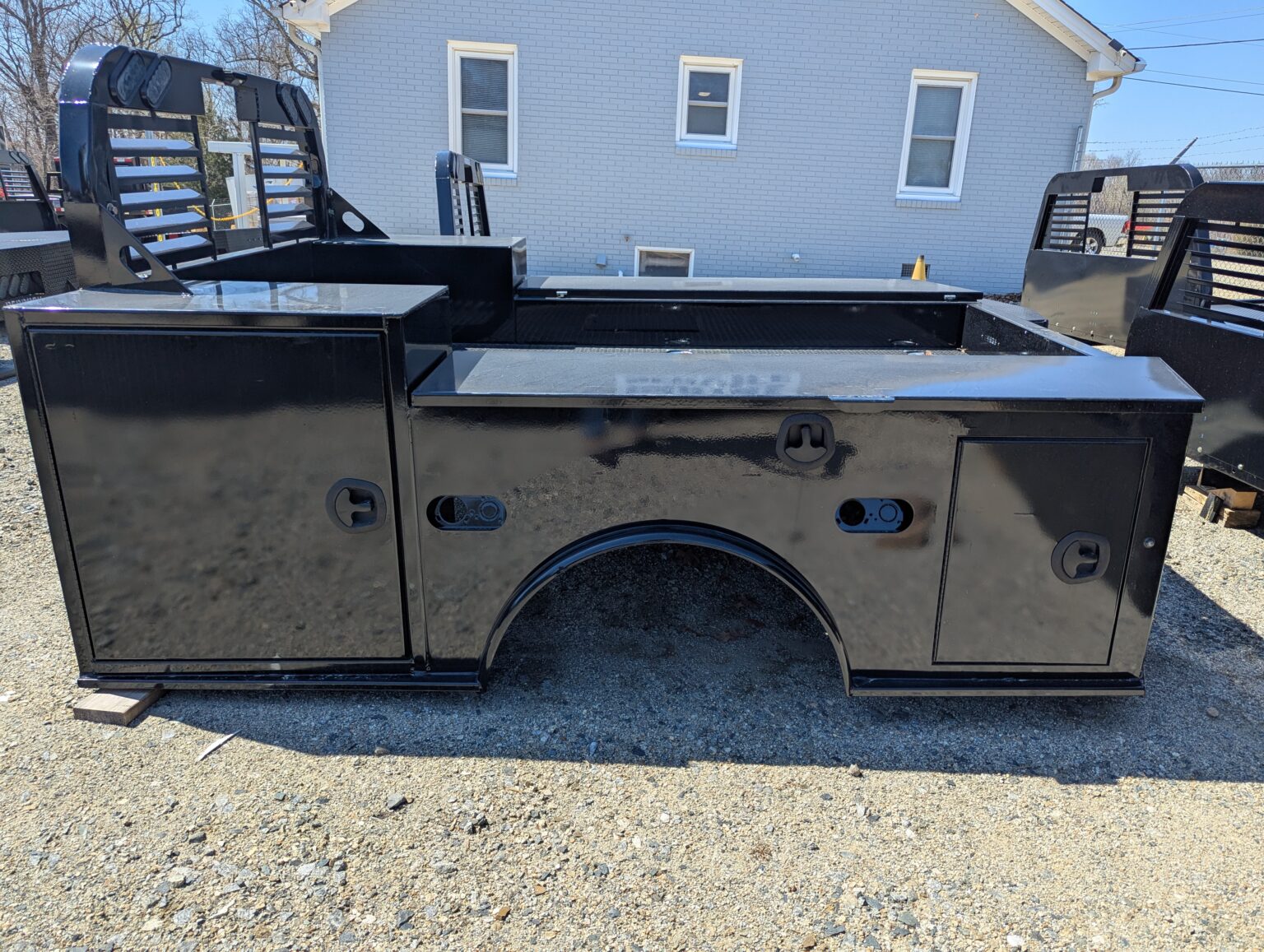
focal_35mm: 24
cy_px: 476
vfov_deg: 56.9
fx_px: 878
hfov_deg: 71.5
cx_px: 632
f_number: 1.85
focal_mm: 6.81
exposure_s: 1/1205
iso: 37
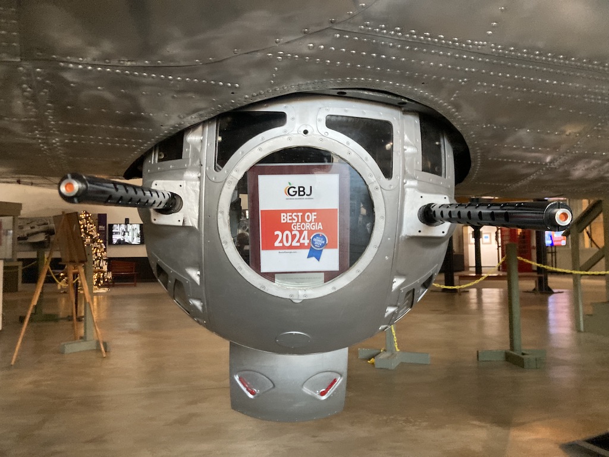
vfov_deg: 49.7
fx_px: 493
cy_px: 228
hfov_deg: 63.4
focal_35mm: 28
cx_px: 304
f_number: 1.8
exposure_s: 1/30
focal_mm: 3.99
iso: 400
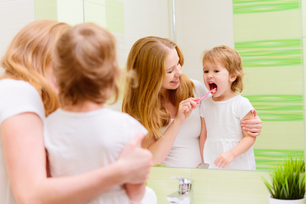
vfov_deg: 22.6
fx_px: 510
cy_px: 102
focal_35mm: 60
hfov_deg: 33.4
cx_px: 153
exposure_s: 1/200
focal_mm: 60
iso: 100
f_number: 3.5
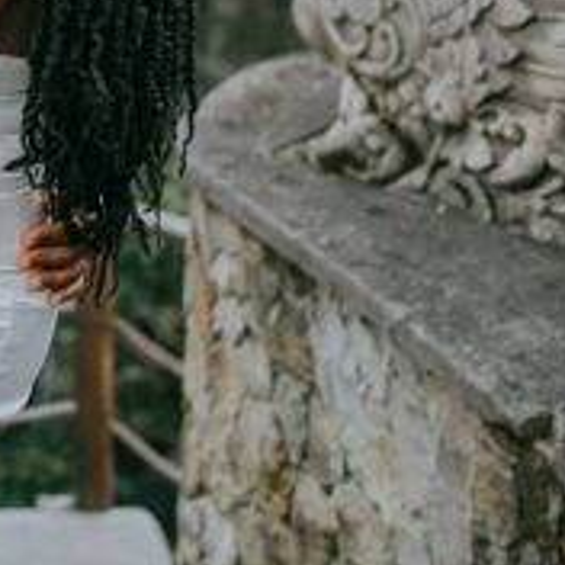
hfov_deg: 11.2
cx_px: -202
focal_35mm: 152
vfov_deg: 11.1
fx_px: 2807
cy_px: -273
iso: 640
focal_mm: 35
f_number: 1.6
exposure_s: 1/200
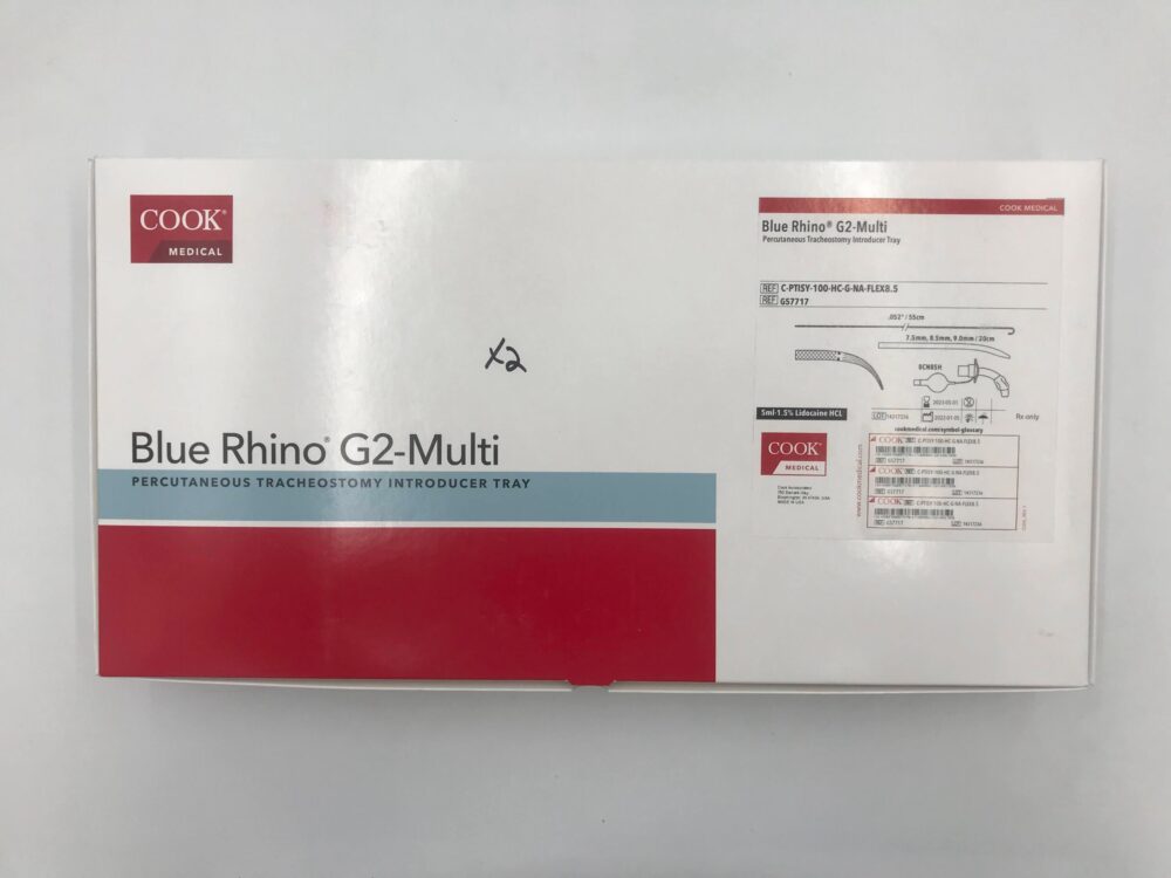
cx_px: 586
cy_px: 439
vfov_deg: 49.7
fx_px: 947
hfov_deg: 63.4
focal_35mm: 28
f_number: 1.8
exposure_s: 1/259
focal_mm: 3.99
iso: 20
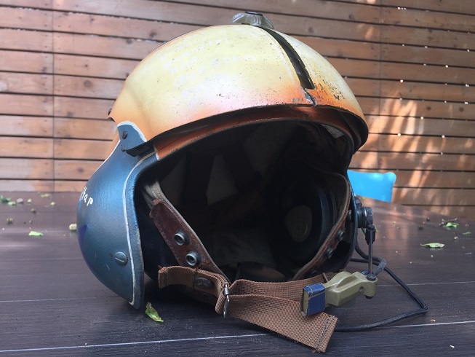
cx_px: 238
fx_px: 398
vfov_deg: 48.2
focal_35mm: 29
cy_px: 178
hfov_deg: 61.7
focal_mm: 4.15
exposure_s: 1/169
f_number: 2.2
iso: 32
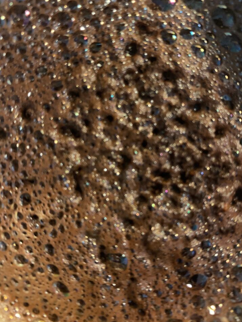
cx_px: 130
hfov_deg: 49.7
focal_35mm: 28
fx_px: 261
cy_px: 155
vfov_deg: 63.4
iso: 640
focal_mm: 4.25
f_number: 1.8
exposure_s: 1/24
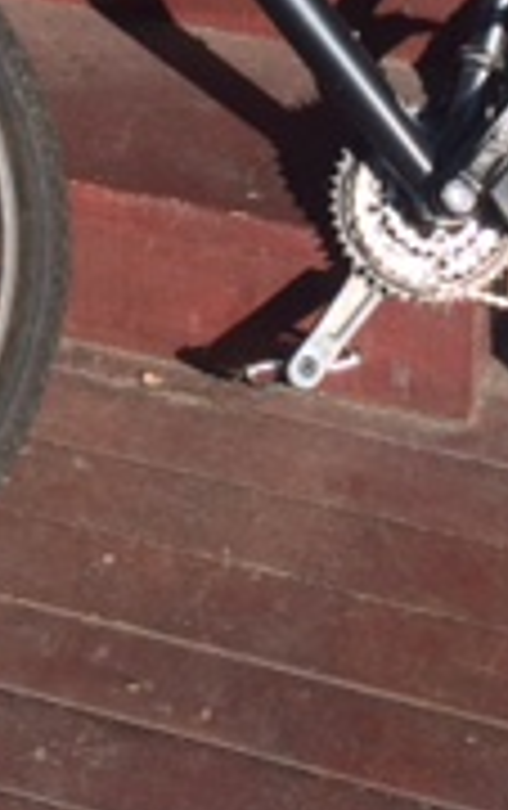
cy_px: -166
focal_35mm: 113
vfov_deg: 17.5
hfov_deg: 11.6
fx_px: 2495
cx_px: 220
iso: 40
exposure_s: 1/2415
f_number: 2.2
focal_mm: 4.12
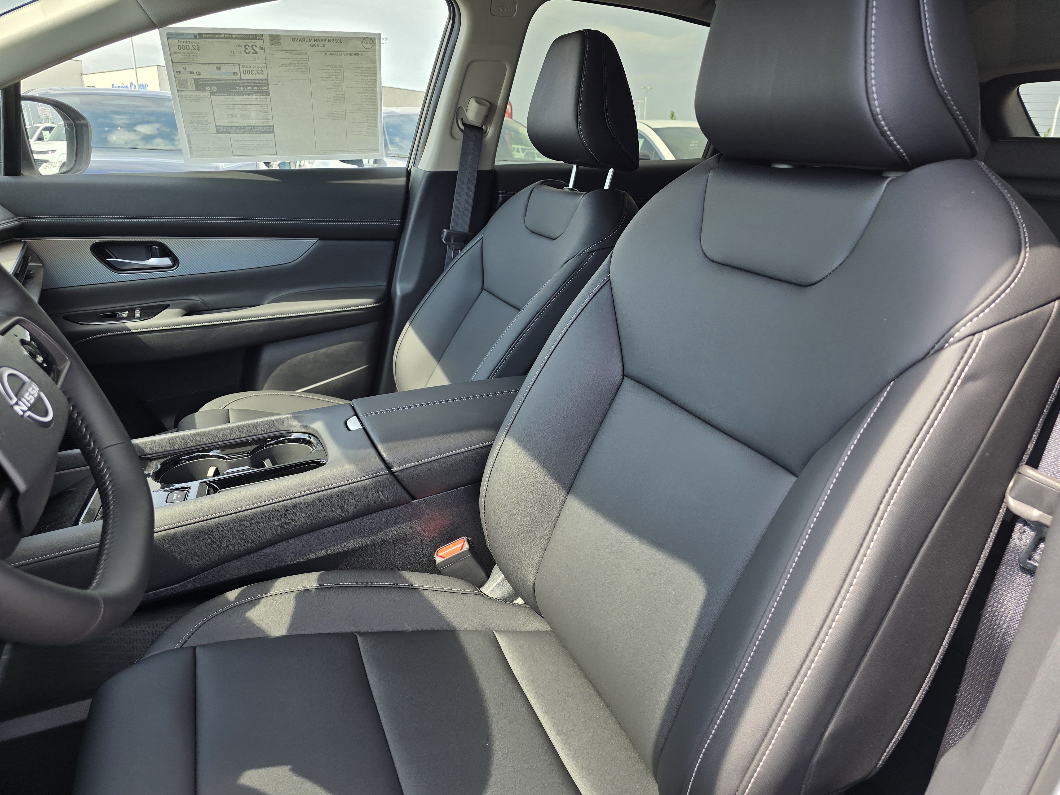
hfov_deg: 73.9
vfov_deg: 58.9
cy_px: 398
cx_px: 530
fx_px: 704
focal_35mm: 23
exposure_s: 1/180
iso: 20
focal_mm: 6.3
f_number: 1.7
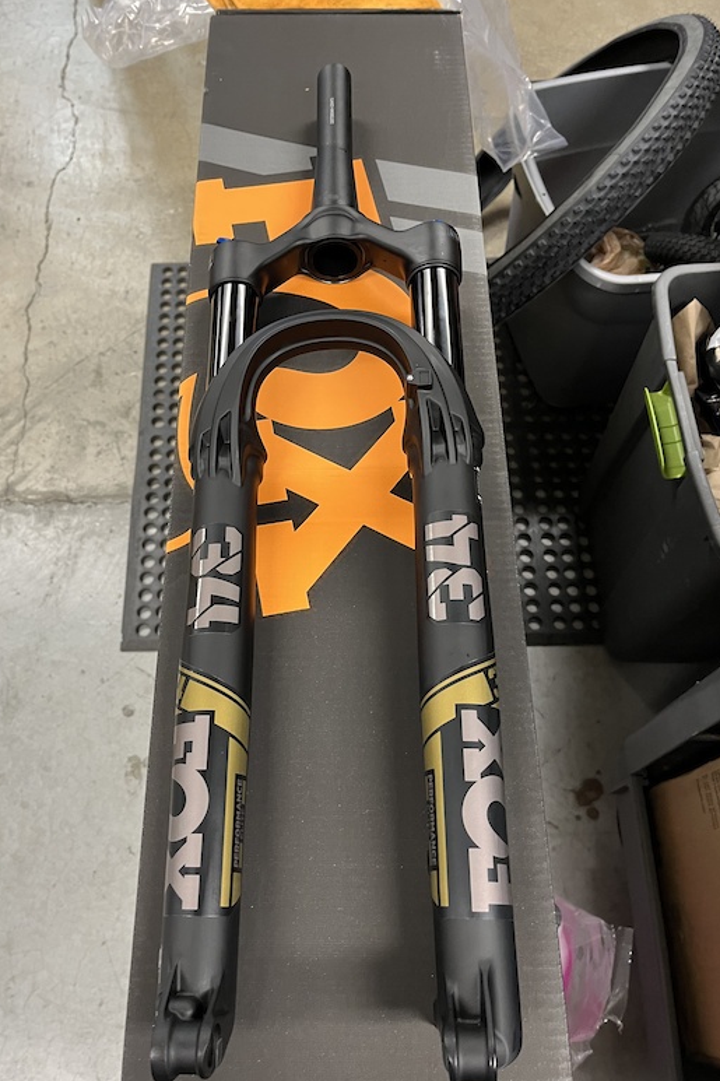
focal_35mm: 28
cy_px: 555
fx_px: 840
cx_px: 320
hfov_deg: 46.3
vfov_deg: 65.5
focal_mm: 5.1
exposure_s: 1/60
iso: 160
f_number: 1.6
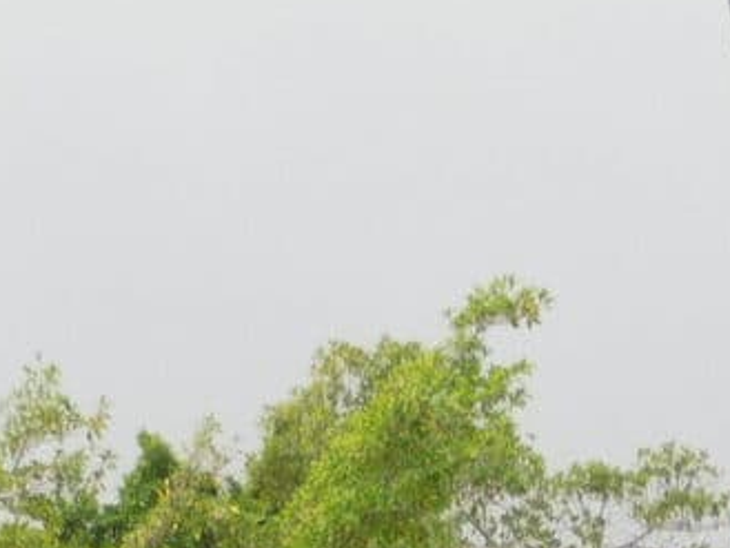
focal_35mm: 462
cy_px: 1176
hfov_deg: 4.3
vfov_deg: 3.2
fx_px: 9746
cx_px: 861
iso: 125
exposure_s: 1/125
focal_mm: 17.6
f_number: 4.6
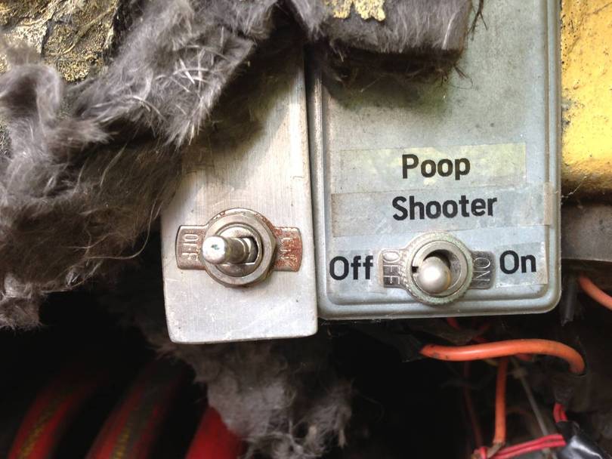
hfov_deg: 55.3
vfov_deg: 43.0
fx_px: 584
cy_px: 230
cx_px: 306
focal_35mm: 33
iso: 50
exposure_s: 1/20
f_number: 2.4
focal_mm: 4.13
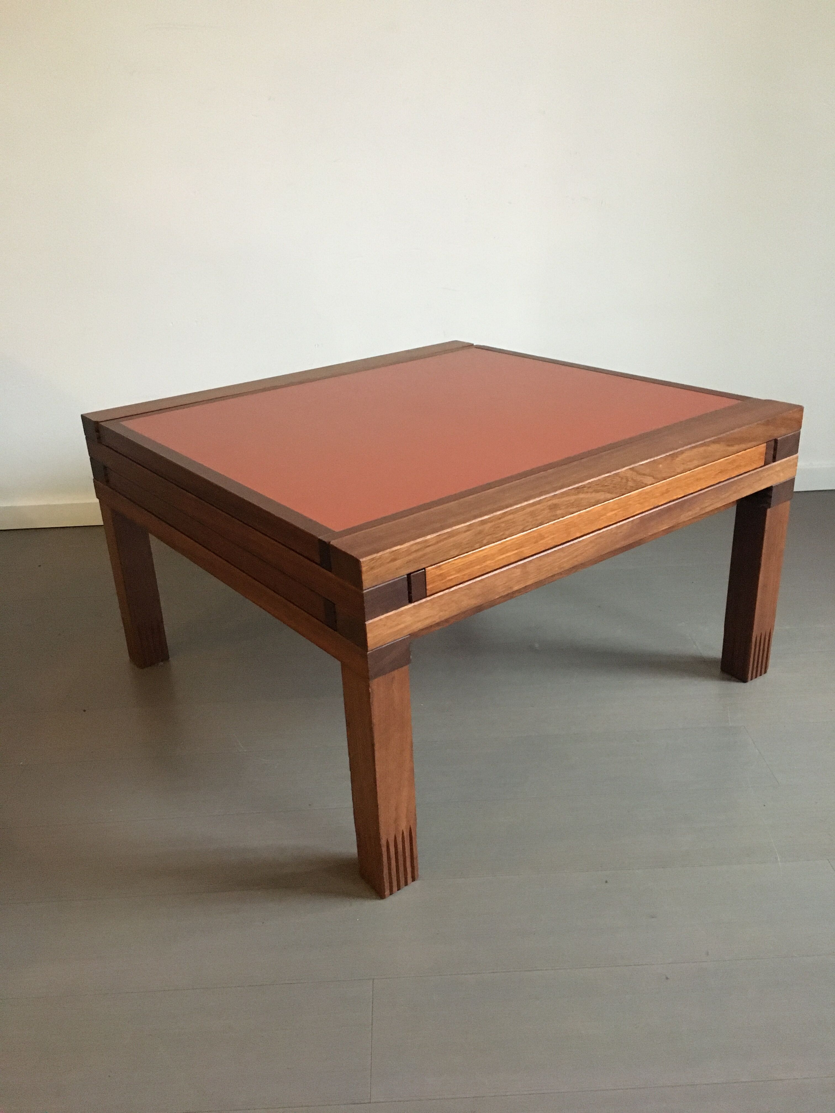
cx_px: 418
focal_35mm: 29
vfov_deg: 61.7
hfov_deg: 48.2
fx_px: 933
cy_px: 556
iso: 320
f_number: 2.2
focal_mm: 4.15
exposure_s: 1/17
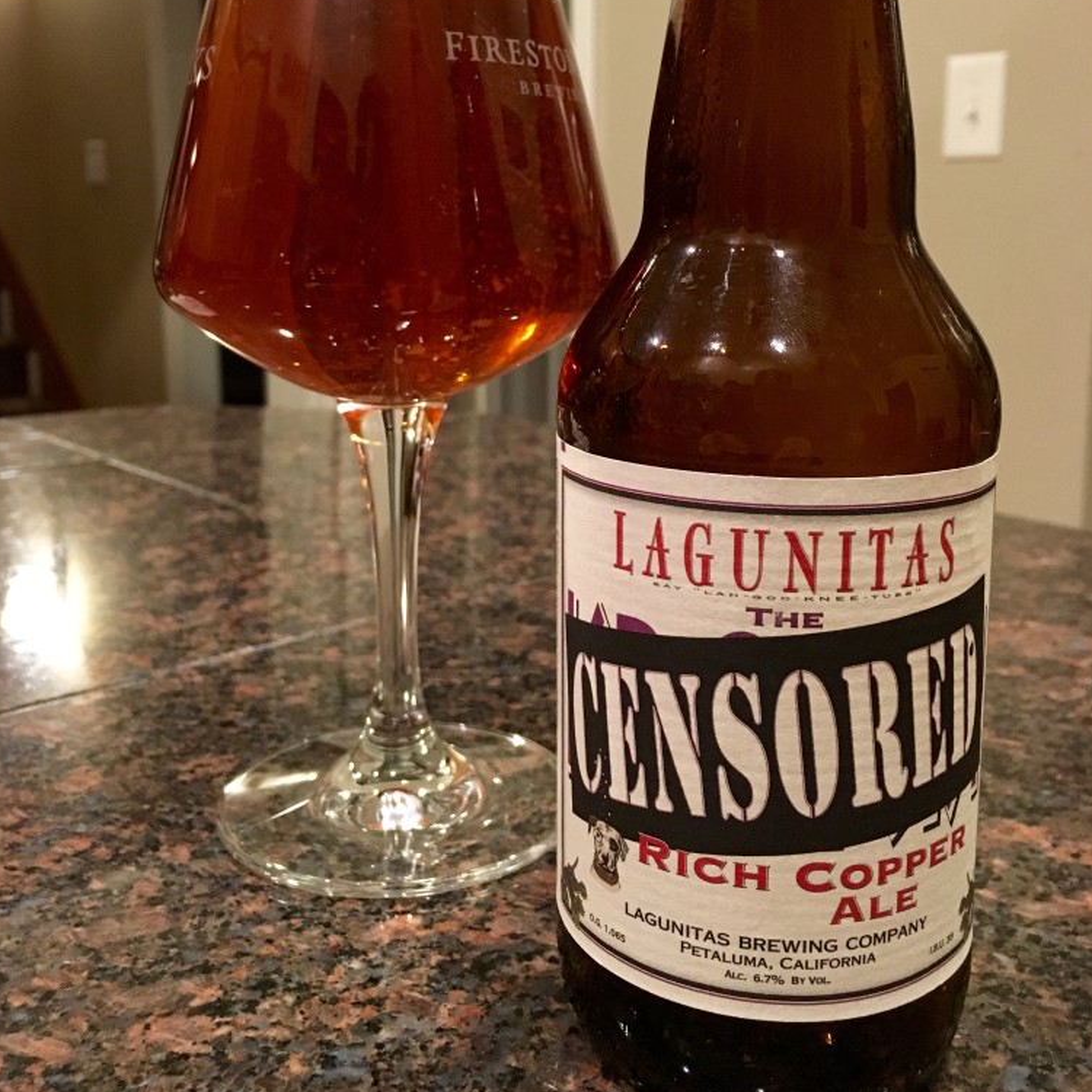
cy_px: 422
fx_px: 1249
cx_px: 546
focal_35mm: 35
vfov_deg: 46.9
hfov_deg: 47.2
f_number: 2.2
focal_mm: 4.15
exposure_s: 1/15
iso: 200
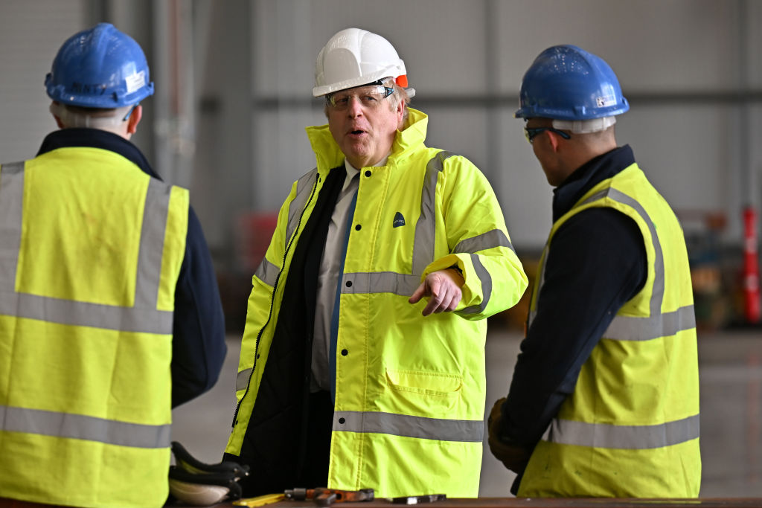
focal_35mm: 155
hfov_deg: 13.2
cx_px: 381
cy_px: 254
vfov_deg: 8.9
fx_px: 3281
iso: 400
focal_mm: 155
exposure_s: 1/800
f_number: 2.8
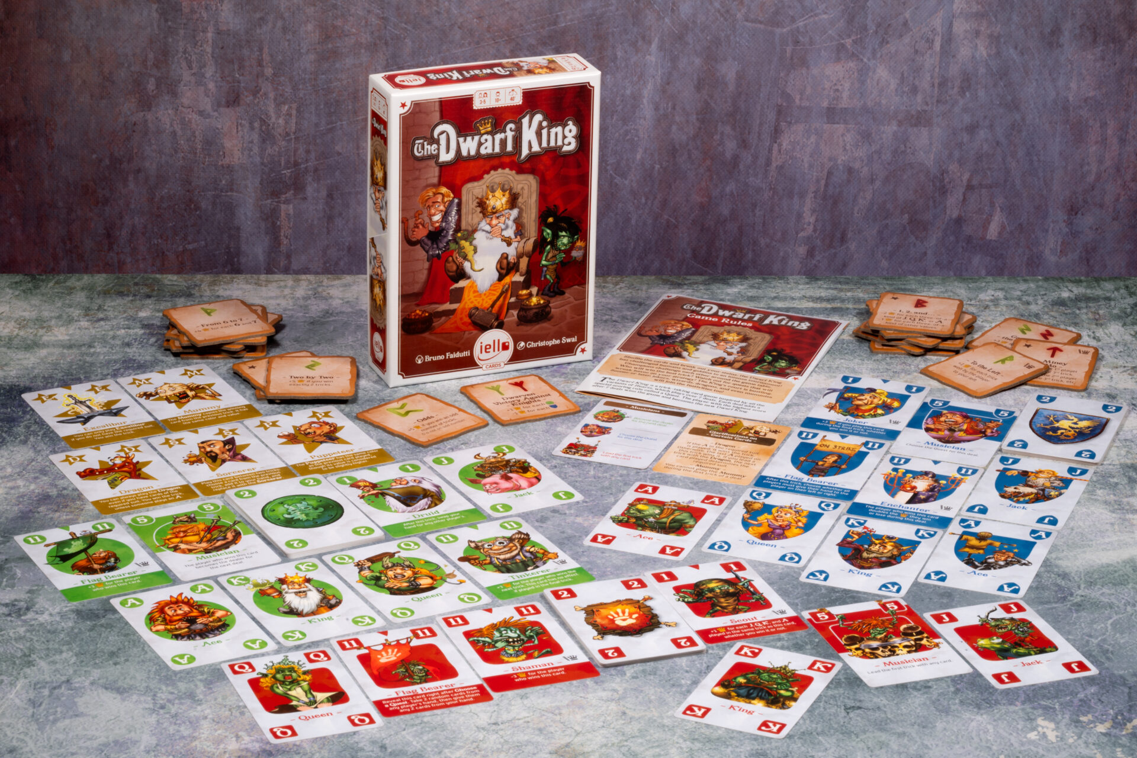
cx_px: 568
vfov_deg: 13.0
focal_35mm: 105
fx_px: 3316
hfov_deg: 19.5
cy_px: 379
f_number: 32
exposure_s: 1.6
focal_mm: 105
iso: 100
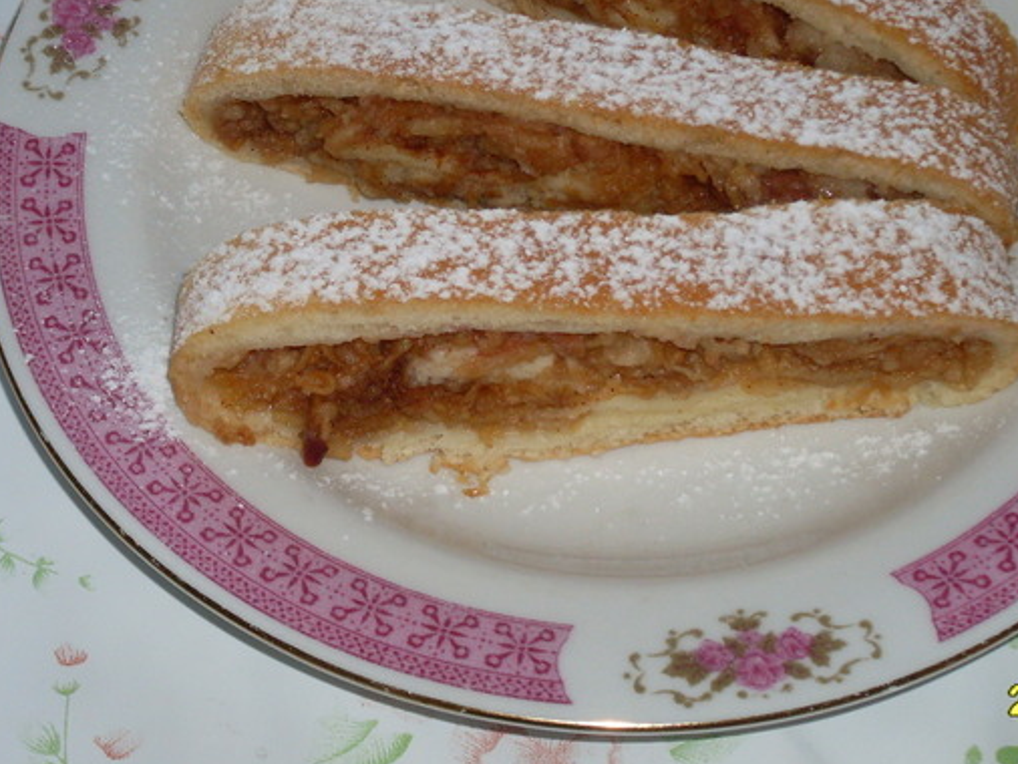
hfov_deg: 15.4
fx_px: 3766
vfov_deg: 11.6
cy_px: 215
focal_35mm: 128
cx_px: 525
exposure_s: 1/60
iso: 100
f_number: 4
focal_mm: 13.5
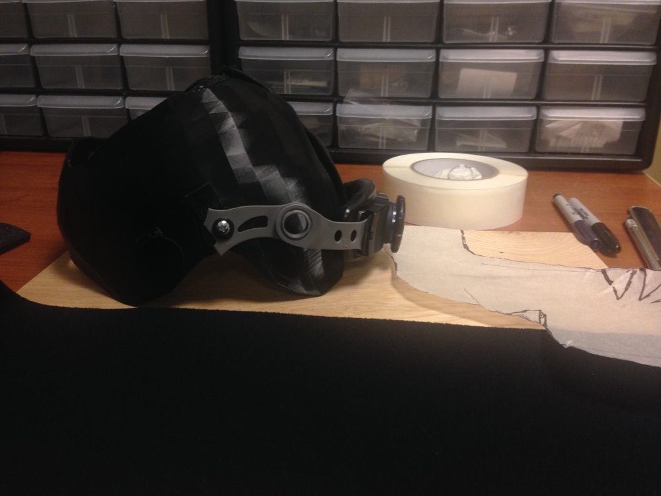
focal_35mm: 33
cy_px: 248
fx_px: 630
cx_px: 330
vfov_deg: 42.9
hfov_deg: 55.4
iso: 125
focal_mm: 4.12
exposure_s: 1/20
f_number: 2.4
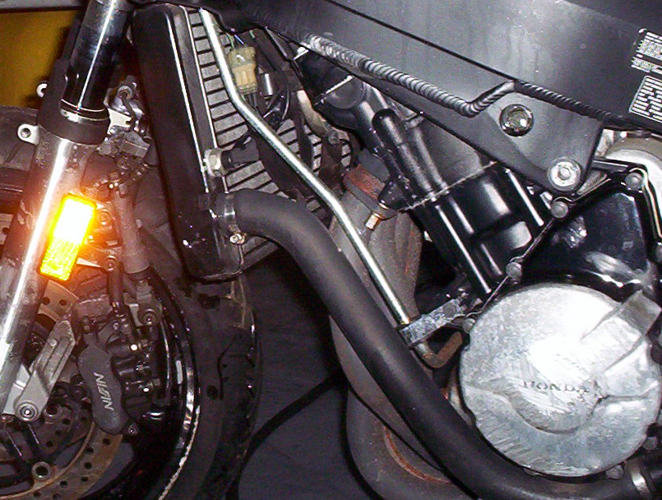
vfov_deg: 19.1
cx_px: 129
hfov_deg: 24.8
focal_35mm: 77
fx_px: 1476
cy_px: 152
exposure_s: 1/60
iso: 140
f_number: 4.5
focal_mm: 4.99
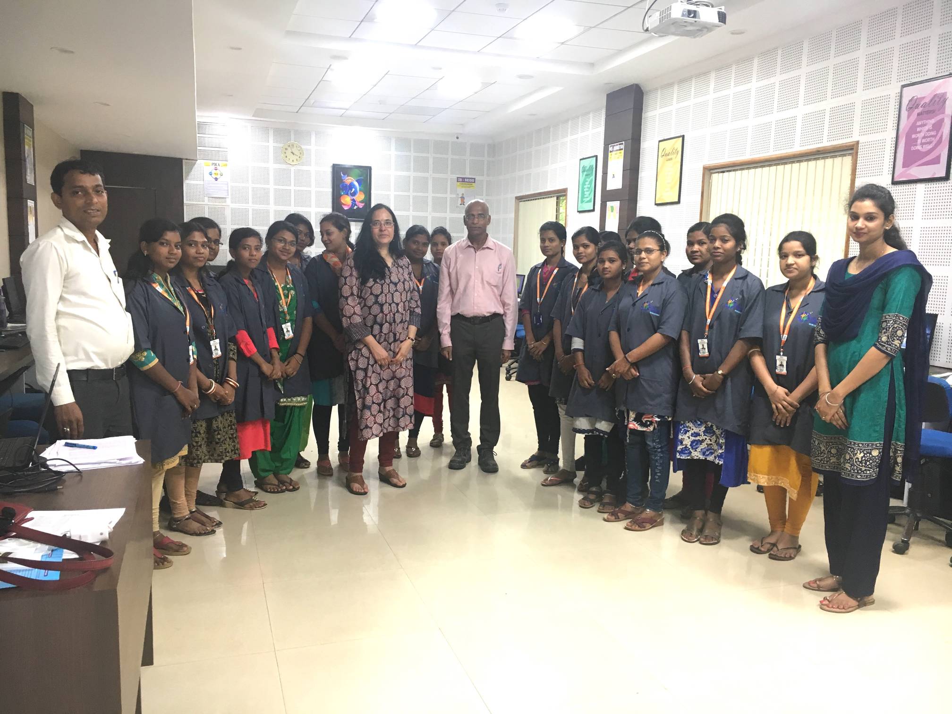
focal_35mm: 29
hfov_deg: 61.7
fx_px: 798
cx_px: 476
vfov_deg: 48.2
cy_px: 357
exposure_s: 1/33
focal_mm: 4.15
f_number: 2.2
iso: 100
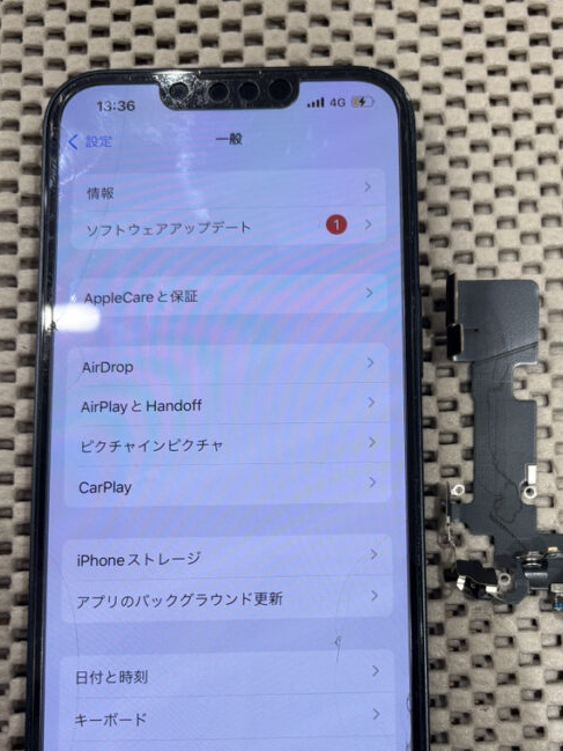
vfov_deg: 44.9
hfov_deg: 34.7
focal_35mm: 41
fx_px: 889
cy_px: 517
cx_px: 392
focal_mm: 5.96
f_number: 1.6
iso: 64
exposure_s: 1/100
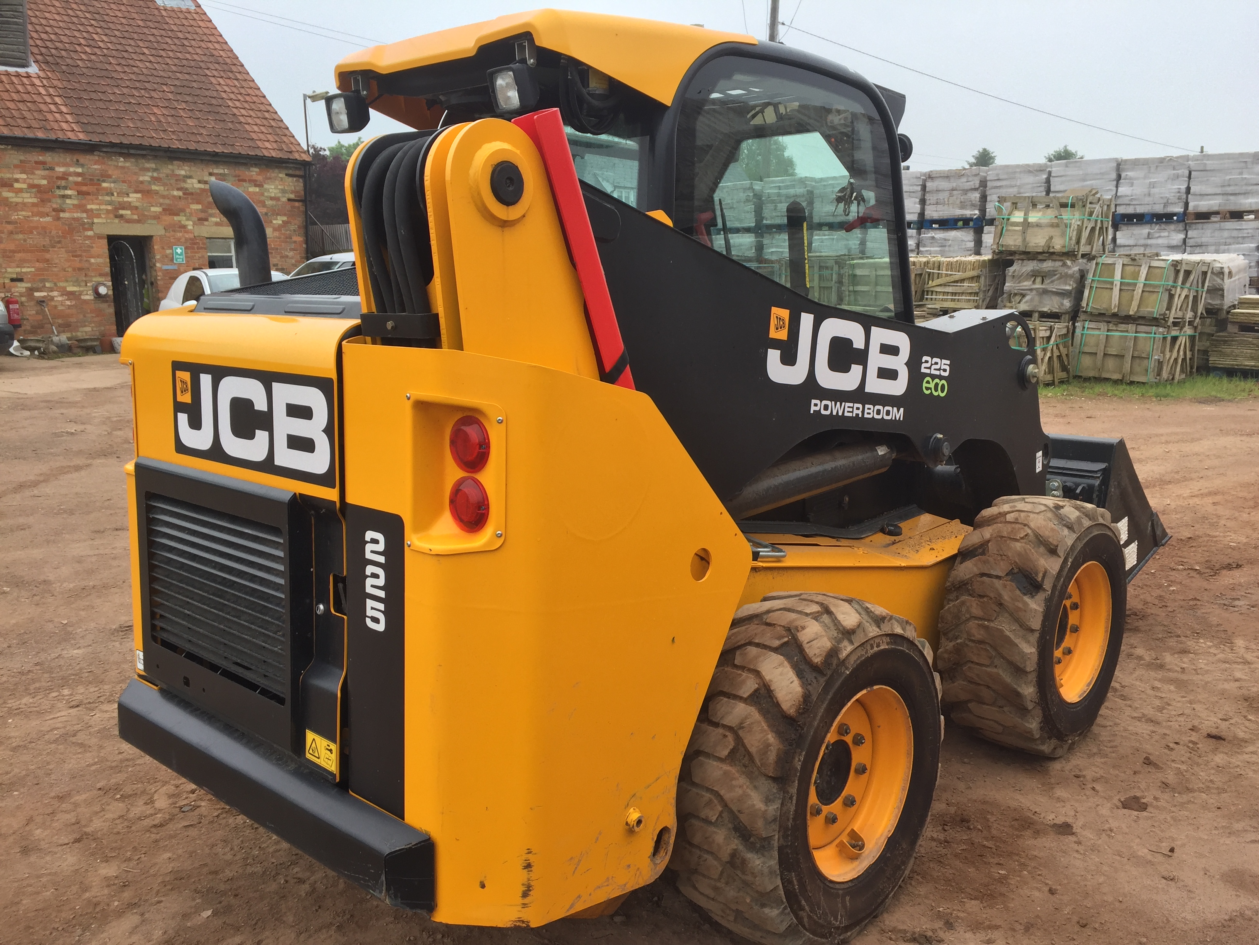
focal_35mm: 29
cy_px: 472
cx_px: 630
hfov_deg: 61.7
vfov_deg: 48.2
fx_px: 1055
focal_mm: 4.15
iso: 32
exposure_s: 1/494
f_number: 2.2
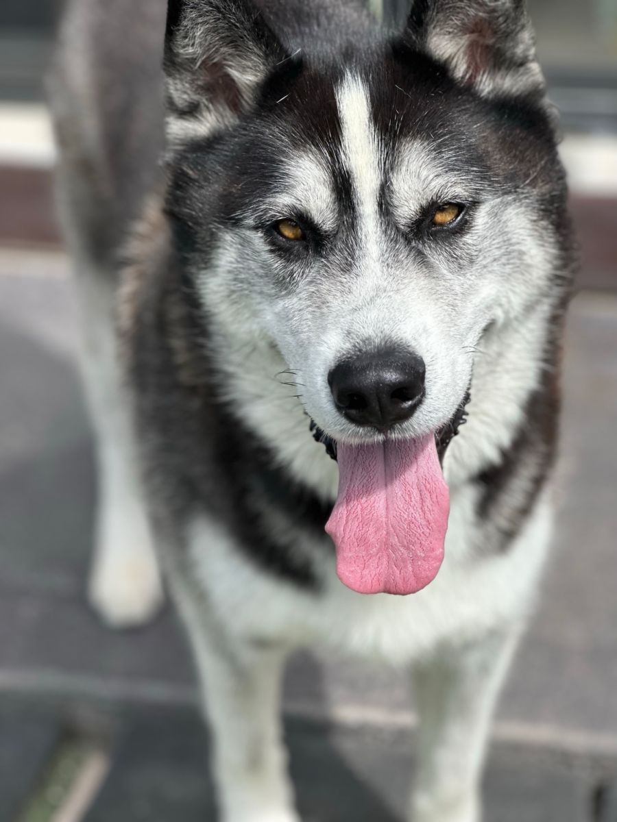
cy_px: 411
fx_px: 1830
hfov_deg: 19.1
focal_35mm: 77
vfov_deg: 25.3
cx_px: 308
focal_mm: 9
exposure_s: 1/595
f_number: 2.8
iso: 32
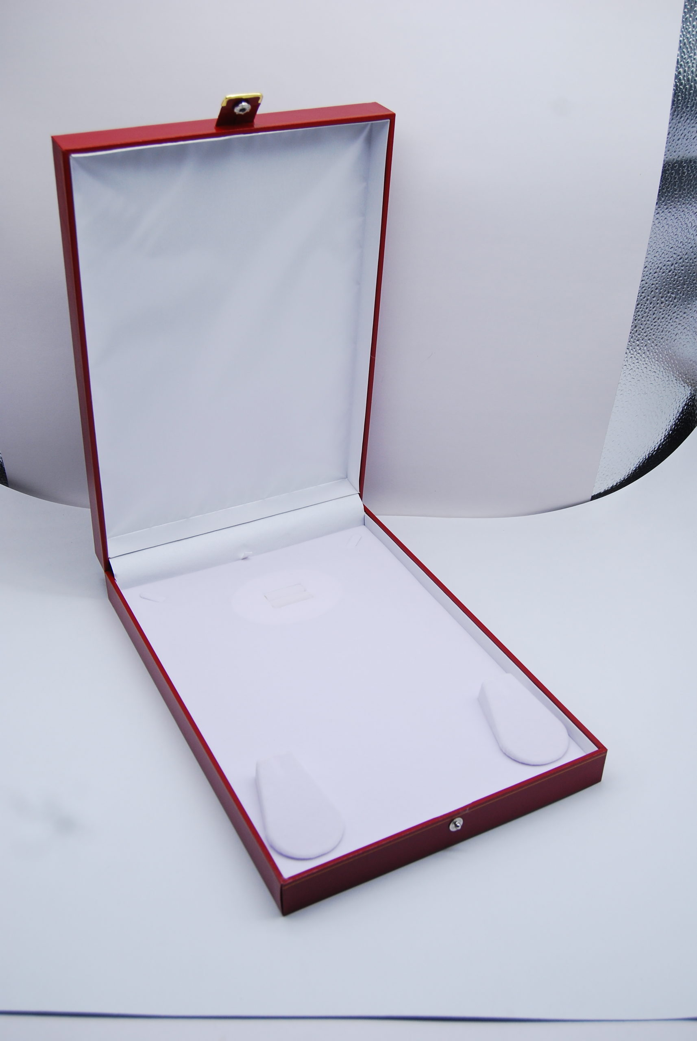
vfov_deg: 53.1
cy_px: 520
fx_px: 1042
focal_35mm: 36
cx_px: 348
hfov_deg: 37.0
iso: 200
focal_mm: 24
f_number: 5.6
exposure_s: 1/125
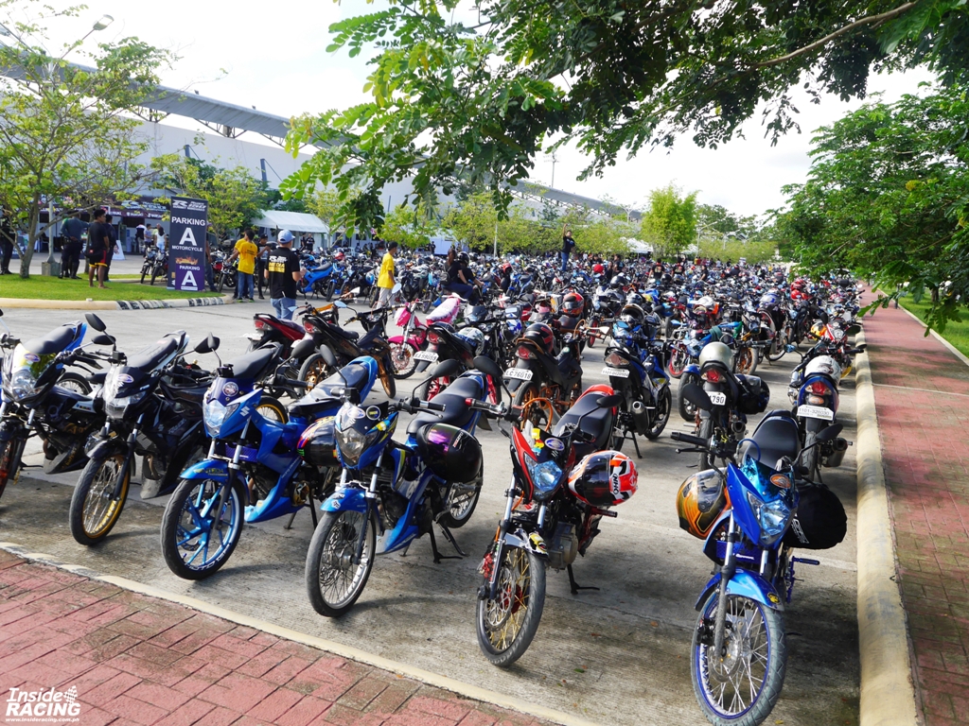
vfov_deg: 46.8
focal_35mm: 30
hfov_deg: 60.0
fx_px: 840
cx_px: 484
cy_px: 363
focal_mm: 15
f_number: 5.6
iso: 160
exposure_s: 1/250
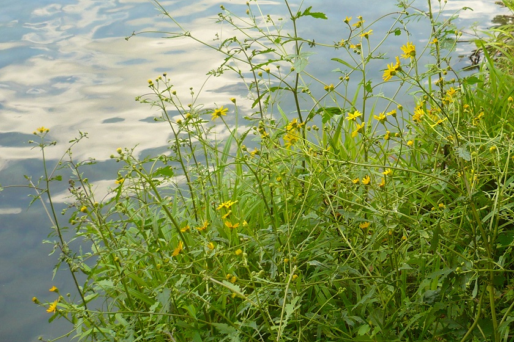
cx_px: 348
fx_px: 742
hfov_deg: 37.7
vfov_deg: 25.8
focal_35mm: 52
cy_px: 107
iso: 100
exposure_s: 1/125
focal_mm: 5.8
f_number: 2.8
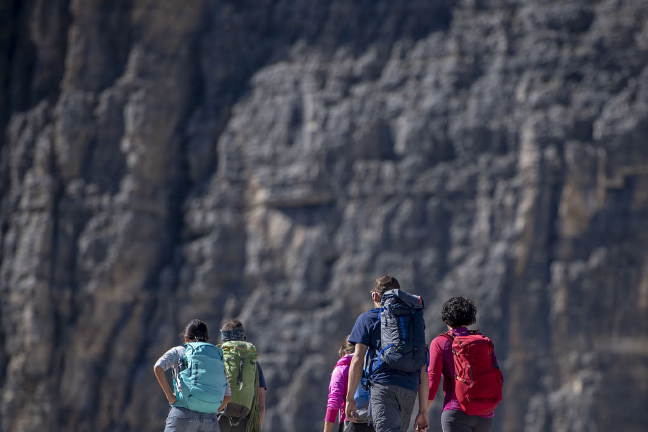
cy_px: 322
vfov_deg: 3.5
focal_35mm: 390
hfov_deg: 5.3
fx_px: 7019
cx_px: 420
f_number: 2.8
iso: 100
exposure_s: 1/2000
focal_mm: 200
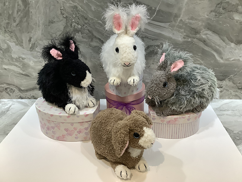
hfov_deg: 58.4
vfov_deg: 45.4
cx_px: 121
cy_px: 91
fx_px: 217
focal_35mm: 31
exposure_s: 1/60
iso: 200
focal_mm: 3.3
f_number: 2.4
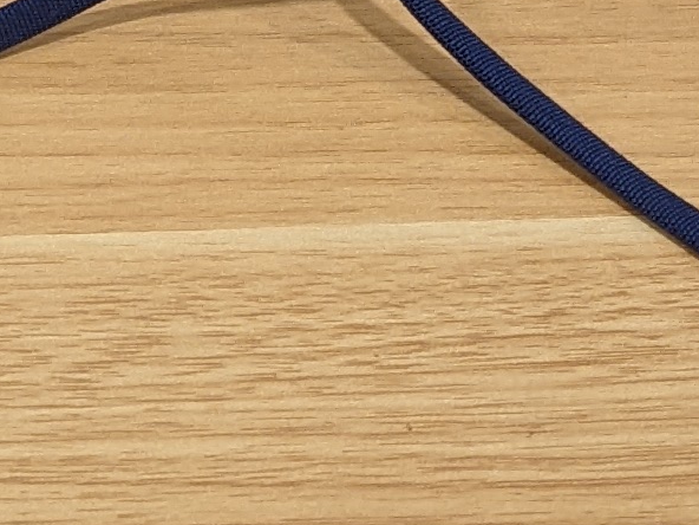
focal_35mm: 184
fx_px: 3716
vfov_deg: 8.1
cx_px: 171
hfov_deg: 10.7
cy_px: 329
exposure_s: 1/33.3
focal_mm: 4.38
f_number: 1.73
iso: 75
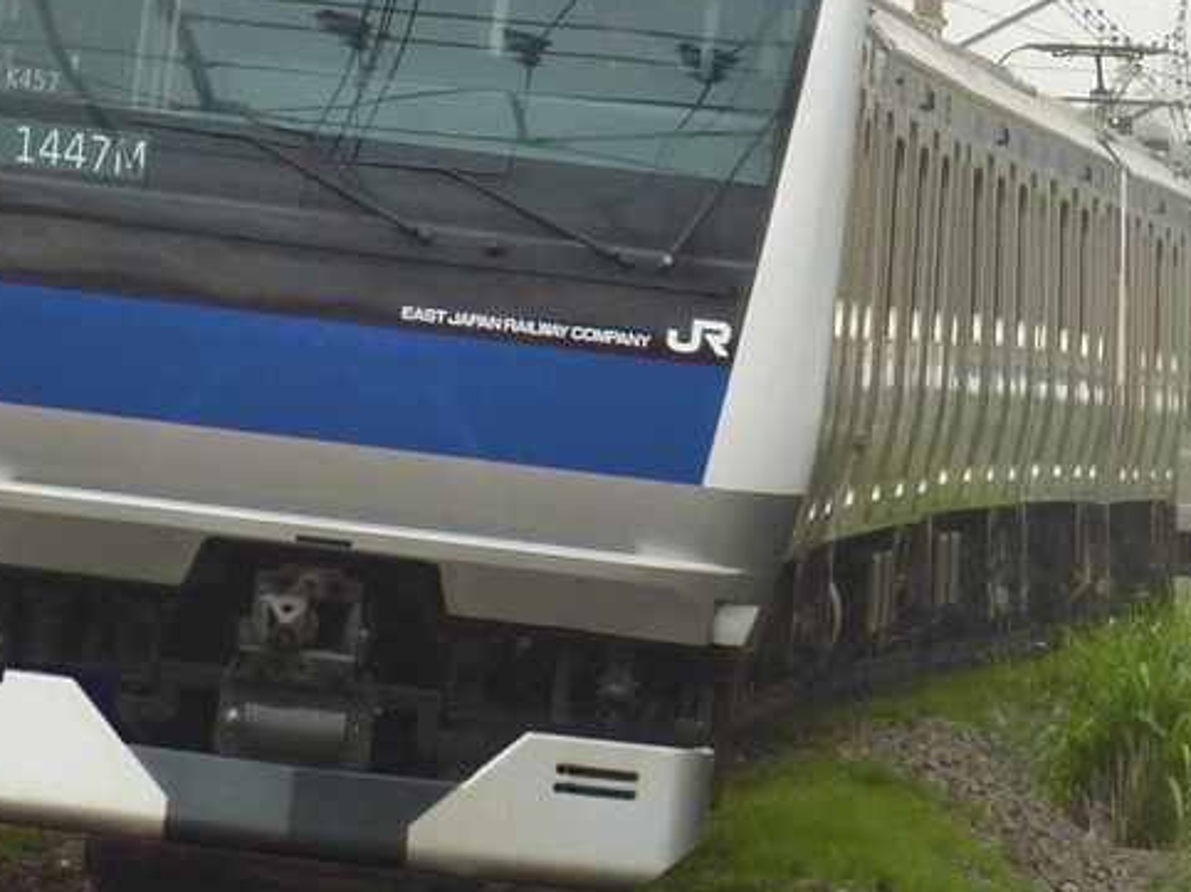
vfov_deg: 1.9
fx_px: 26720
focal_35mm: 777
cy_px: 277
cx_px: 675
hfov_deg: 2.6
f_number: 4.7
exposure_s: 1/250
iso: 200
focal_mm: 42.6
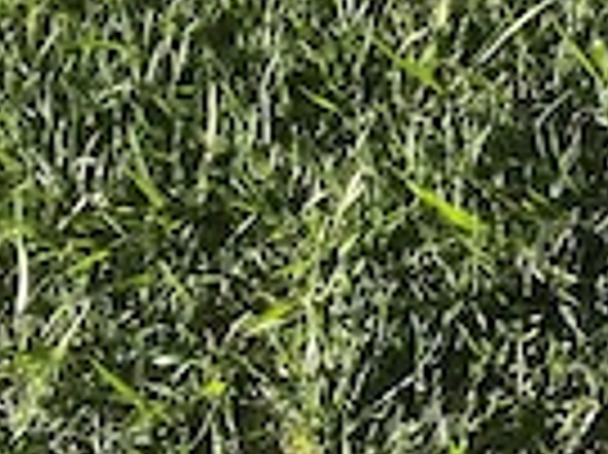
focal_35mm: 154
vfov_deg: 8.4
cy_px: -787
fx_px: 2702
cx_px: 1081
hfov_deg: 11.9
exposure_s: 1/610
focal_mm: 4.25
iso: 32
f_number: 1.8
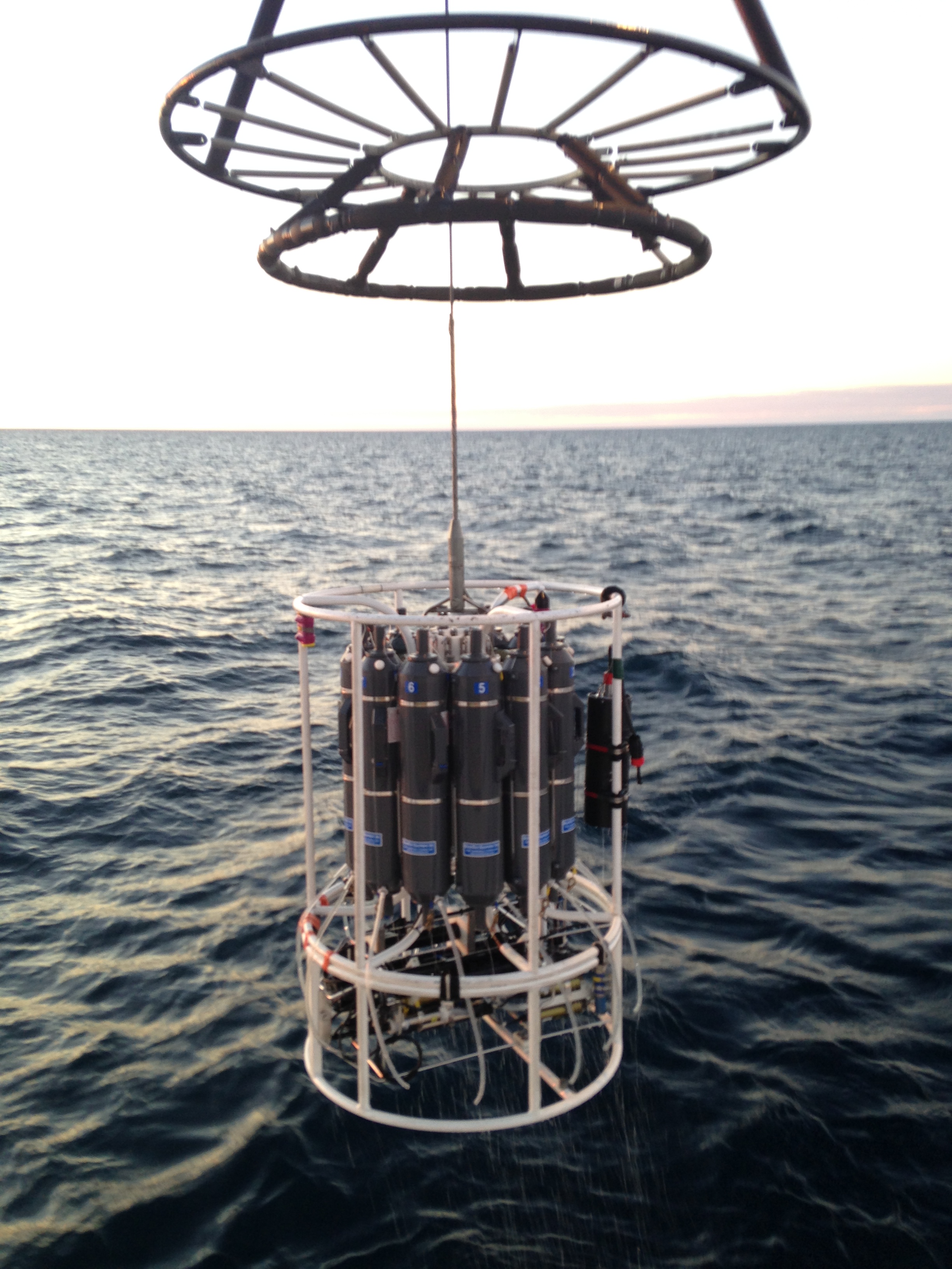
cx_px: 476
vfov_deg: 55.4
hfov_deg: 42.9
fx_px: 1210
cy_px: 634
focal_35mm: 33
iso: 50
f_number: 2.4
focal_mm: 4.12
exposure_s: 1/30
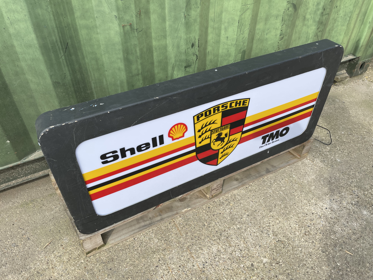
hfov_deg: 67.3
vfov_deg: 53.1
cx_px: 186
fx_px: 280
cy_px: 140
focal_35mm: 26
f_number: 1.6
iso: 32
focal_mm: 5.1
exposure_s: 1/1667
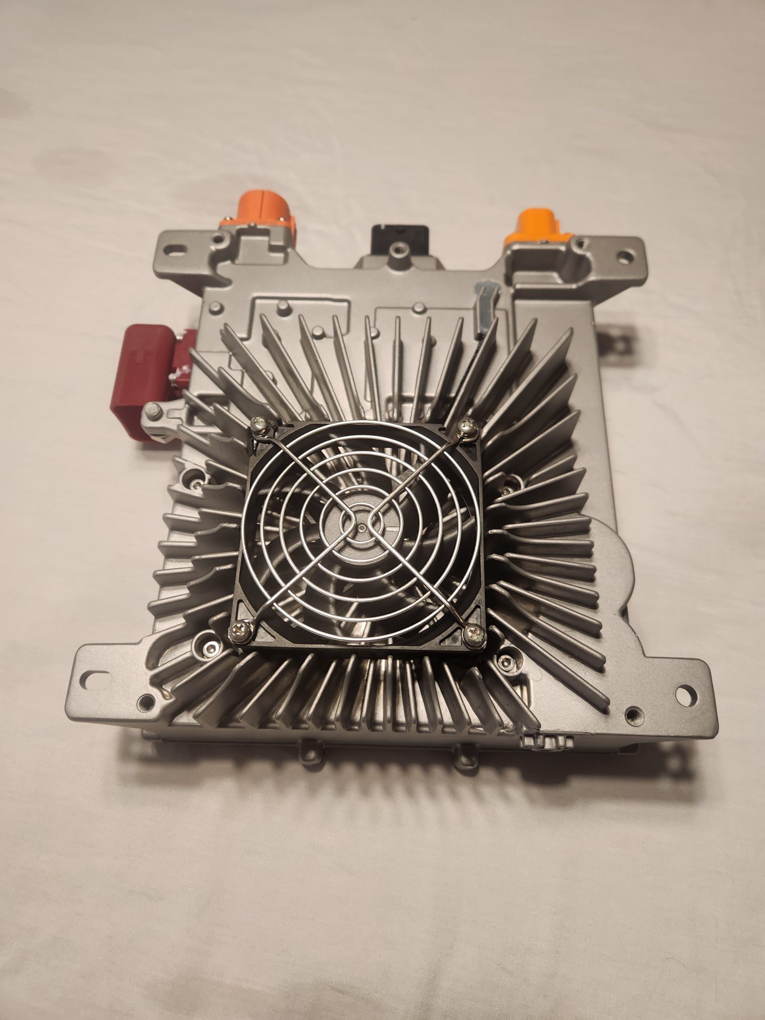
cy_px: 510
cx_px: 382
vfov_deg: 73.9
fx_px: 678
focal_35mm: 23
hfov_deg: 58.9
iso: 160
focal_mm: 5.4
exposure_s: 1/120
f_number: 1.8
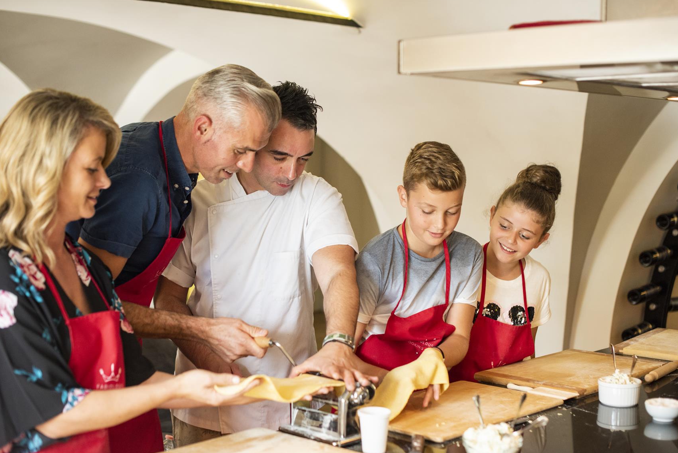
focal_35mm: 53
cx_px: 339
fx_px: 998
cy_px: 234
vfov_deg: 25.5
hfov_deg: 37.5
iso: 1250
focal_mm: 50
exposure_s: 1/200
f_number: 2.5
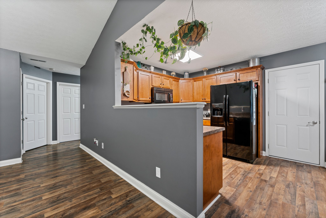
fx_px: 135
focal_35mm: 15
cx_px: 163
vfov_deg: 77.7
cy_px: 109
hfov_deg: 100.8
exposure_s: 1/2
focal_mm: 14.9
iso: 400
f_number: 7.1
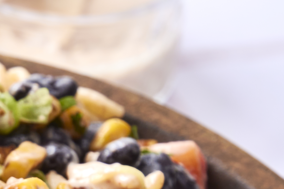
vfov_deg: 4.3
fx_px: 2509
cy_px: 324
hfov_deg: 6.5
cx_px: -15
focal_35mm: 318
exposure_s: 1/100
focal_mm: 52
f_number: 8
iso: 100
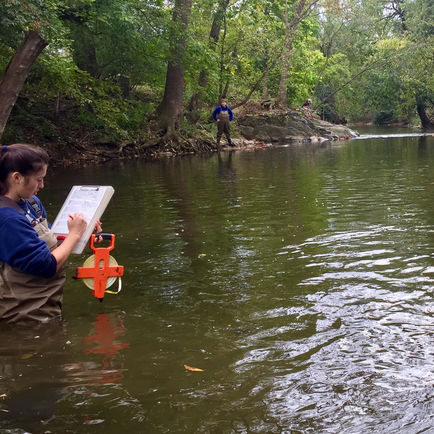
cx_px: 371
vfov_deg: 35.4
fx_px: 681
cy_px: 214
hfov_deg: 33.9
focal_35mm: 48
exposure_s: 1/158
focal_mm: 4.15
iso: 32
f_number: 2.2
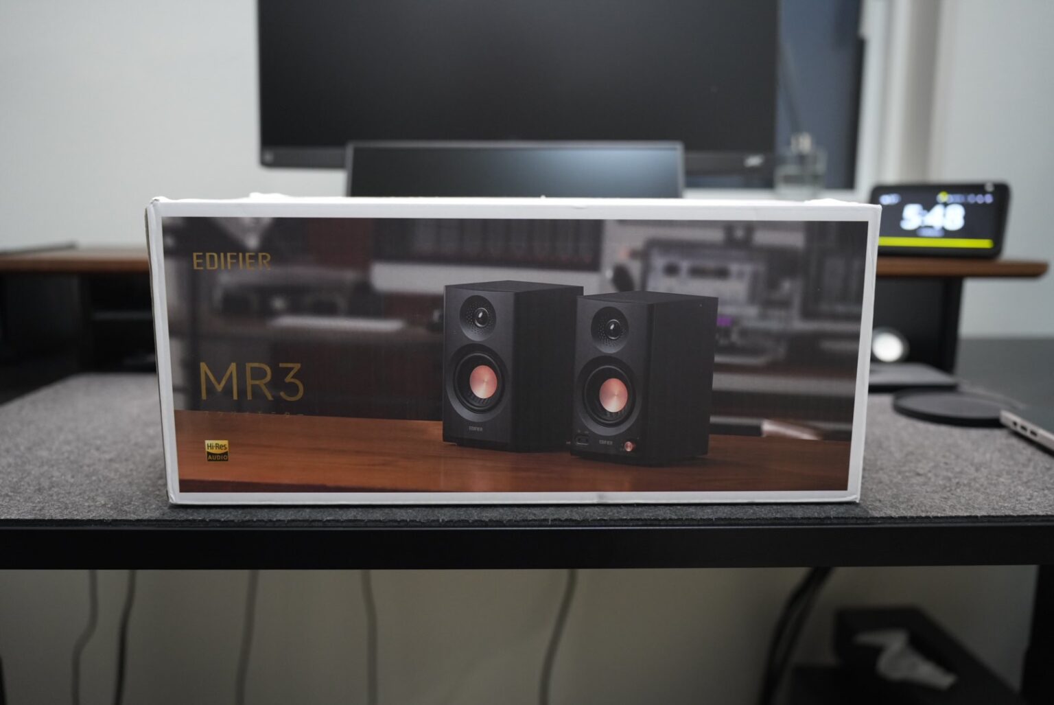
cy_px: 352
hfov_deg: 65.4
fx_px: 820
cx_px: 527
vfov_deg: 46.5
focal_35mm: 28
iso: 2500
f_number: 2.8
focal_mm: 28
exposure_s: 1/60
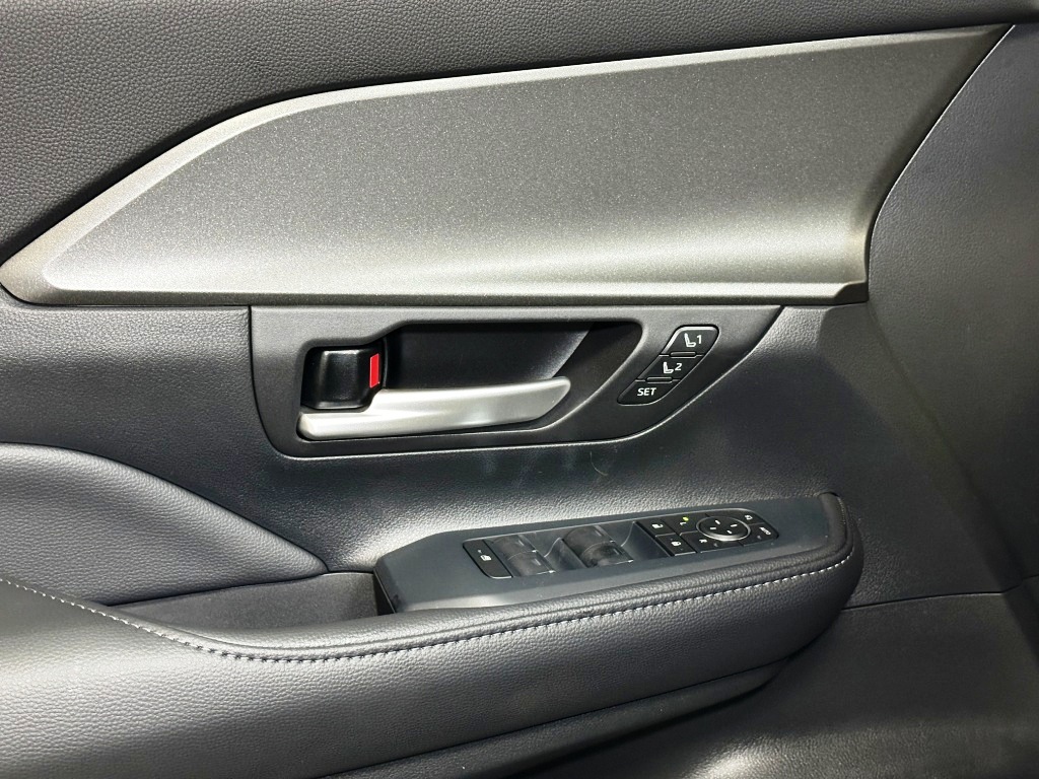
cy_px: 390
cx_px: 520
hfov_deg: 39.7
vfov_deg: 30.3
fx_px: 1441
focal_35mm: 48
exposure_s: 1/30
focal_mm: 6.86
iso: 500
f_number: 1.78
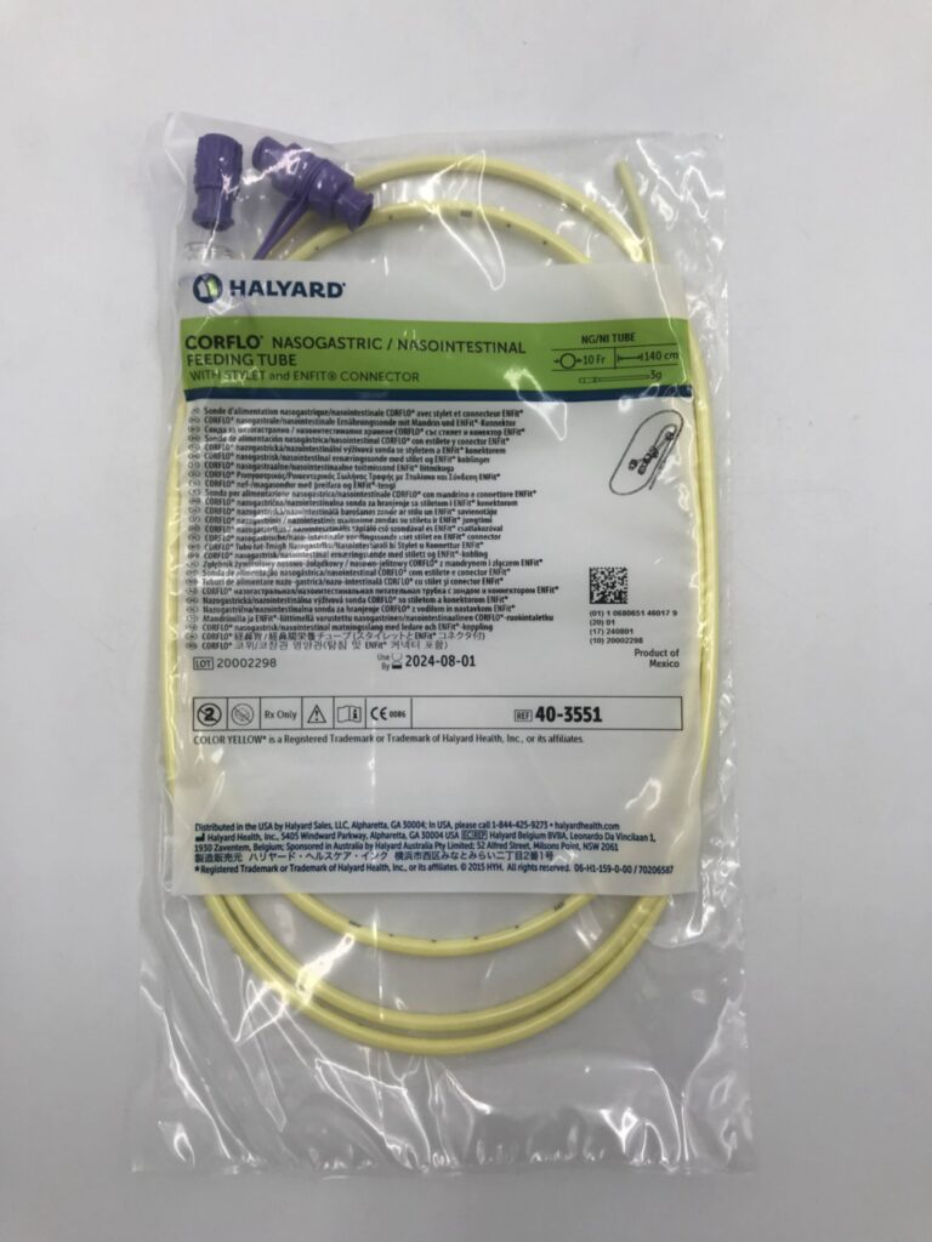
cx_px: 466
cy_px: 621
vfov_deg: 63.4
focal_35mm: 28
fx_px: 1005
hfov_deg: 49.7
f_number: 1.8
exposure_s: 1/163
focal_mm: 3.99
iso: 20
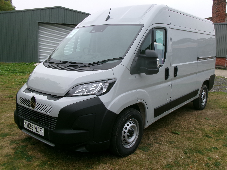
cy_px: 79
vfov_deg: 44.1
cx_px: 125
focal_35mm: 32
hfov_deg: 56.7
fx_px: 210
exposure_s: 1/160
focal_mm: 5.1
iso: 100
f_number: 3.9
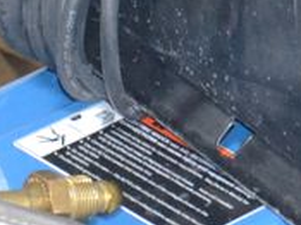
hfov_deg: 5.1
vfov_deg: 3.8
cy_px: 525
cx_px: -138
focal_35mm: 388
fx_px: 3372
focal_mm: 34
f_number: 5
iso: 2200
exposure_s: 1/60
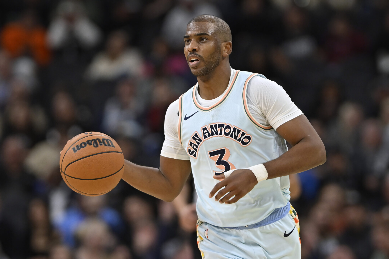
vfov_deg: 6.8
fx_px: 2172
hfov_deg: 10.2
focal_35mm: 201
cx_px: 195
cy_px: 130
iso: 640
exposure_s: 1/1250
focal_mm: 200
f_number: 2
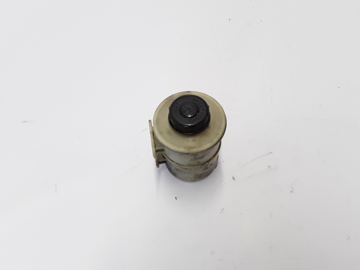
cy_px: 135
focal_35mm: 27
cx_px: 180
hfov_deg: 65.3
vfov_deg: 51.4
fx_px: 281
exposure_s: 1/50
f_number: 1.9
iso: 64
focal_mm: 2.91
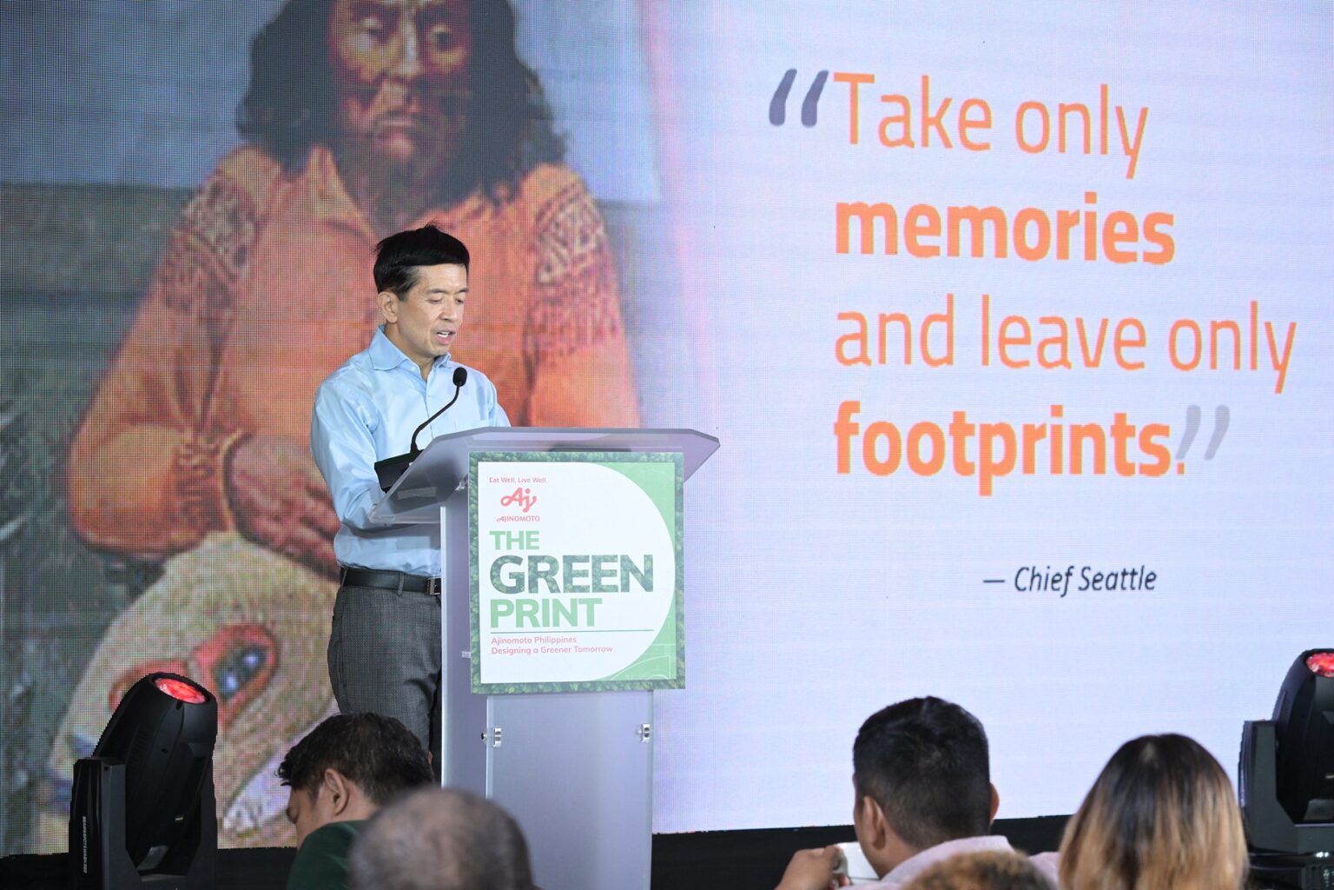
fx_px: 4002
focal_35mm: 108
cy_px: 445
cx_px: 667
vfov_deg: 12.7
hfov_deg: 18.9
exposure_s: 1/200
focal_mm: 108
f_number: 6.3
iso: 2000
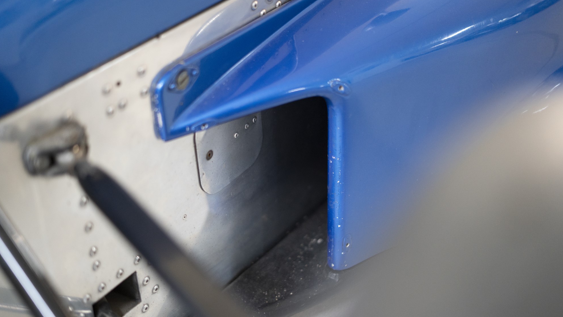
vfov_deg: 22.6
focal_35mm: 53
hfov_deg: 39.2
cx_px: 279
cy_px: 187
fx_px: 791
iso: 1600
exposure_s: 1/125
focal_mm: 50
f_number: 1.8
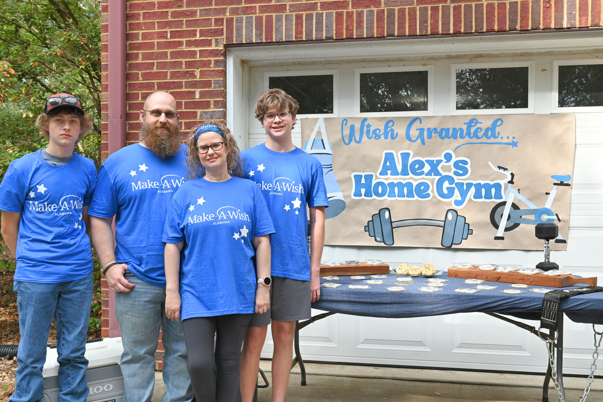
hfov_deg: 53.1
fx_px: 603
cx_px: 302
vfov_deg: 36.9
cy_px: 201
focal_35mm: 36
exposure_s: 1/250
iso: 200
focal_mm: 24
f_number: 5.6
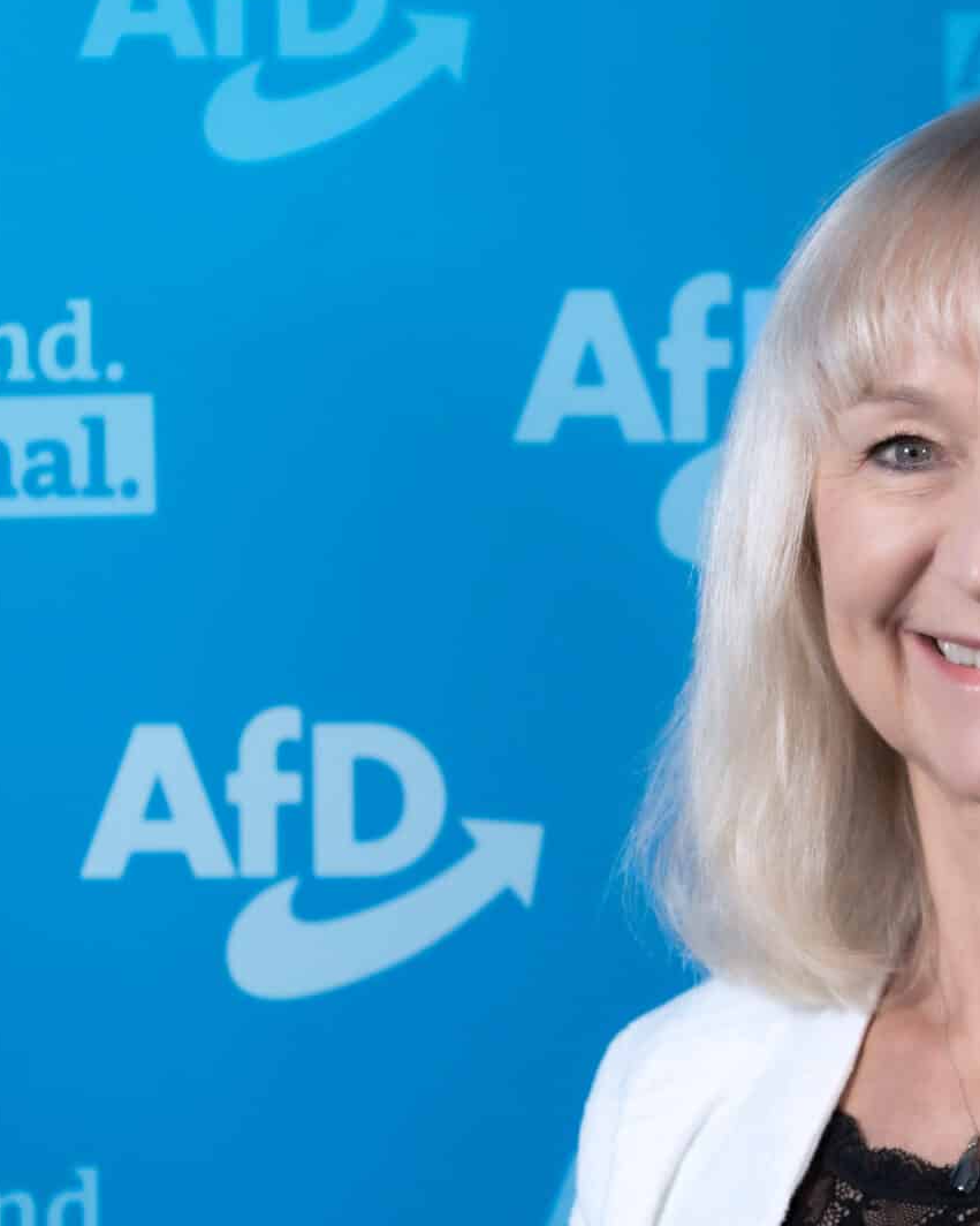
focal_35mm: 150
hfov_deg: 10.2
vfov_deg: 12.8
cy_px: 722
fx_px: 5439
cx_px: 1088
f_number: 4
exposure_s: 1/200
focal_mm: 85
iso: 640
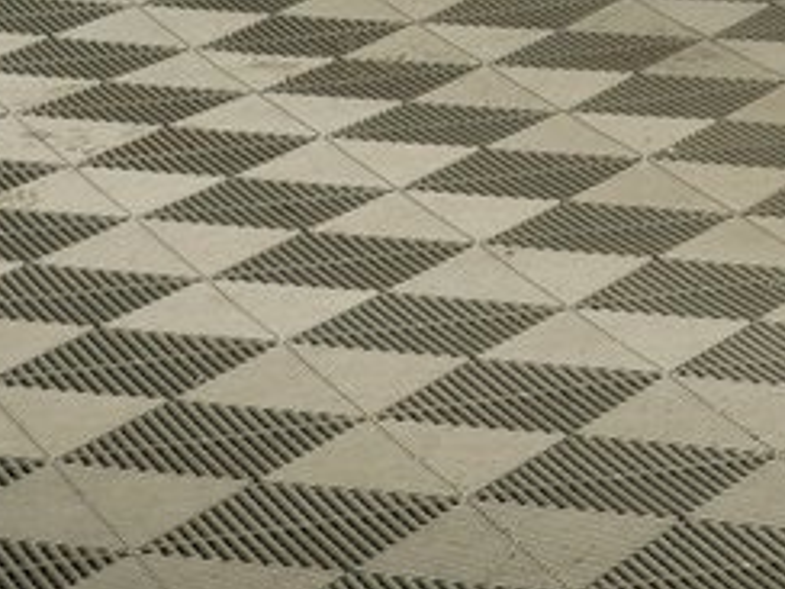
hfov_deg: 9.8
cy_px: -521
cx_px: 1342
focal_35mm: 193
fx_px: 4377
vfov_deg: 7.4
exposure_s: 1/200
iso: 250
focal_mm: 23
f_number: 5
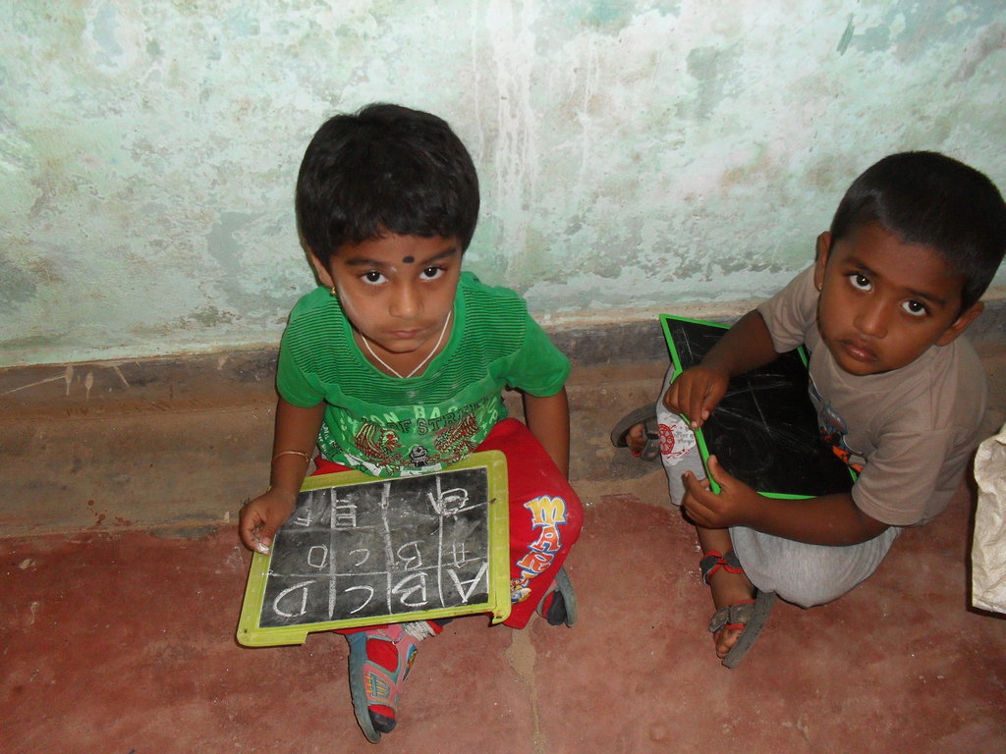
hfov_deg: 52.6
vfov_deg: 40.7
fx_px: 1017
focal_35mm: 35
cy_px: 377
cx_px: 503
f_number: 3.2
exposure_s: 1/45
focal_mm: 6.3
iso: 200
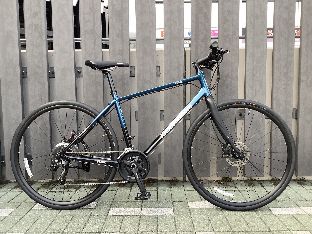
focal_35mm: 31
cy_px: 117
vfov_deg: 45.4
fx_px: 279
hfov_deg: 58.4
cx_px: 156
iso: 125
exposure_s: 1/50
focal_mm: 3.3
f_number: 2.4
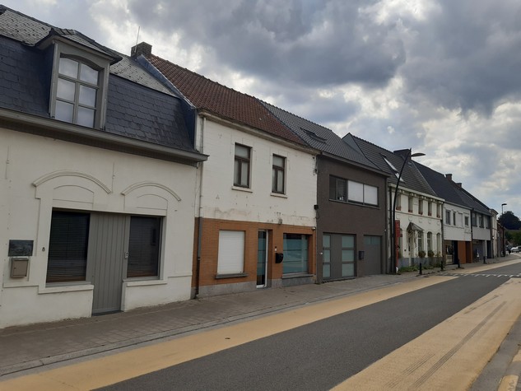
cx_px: 260
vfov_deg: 53.1
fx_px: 391
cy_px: 196
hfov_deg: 67.3
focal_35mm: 26
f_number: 1.7
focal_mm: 3.92
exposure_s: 1/1912
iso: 40
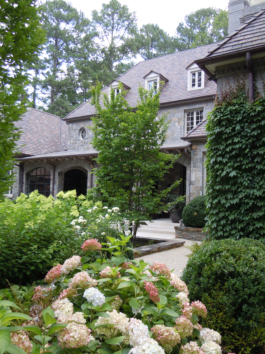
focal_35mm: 30
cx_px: 132
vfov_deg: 60.0
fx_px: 306
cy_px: 177
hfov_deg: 46.8
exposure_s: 1/100
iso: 100
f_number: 3.5
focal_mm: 5.4
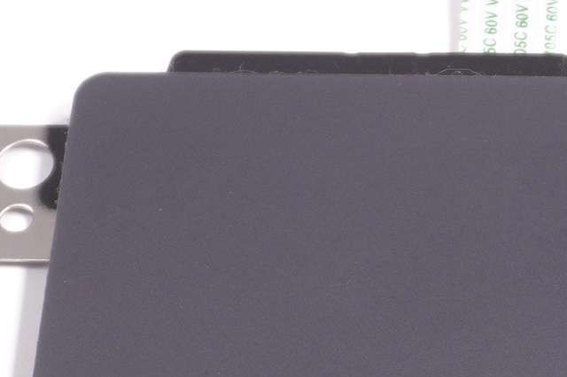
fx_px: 3217
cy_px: 361
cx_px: 645
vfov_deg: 6.7
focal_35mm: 204
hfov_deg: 9.9
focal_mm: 29
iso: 640
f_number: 5.6
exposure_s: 1/160
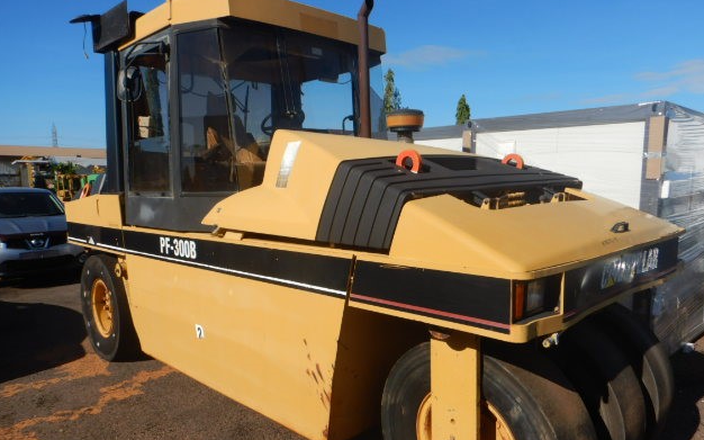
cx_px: 352
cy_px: 252
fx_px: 499
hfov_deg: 70.4
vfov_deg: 47.4
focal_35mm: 26
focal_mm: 4.3
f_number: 4.1
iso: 125
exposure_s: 1/1250
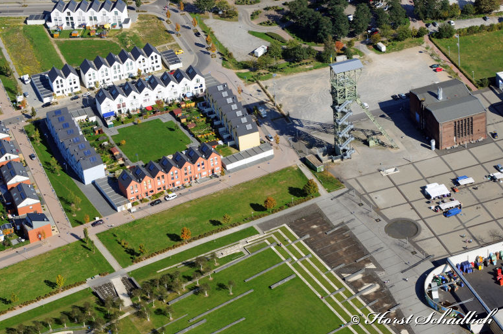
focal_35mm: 109
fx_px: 1521
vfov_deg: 12.5
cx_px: 243
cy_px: 166
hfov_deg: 18.8
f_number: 9
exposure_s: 1/400
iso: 200
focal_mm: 70
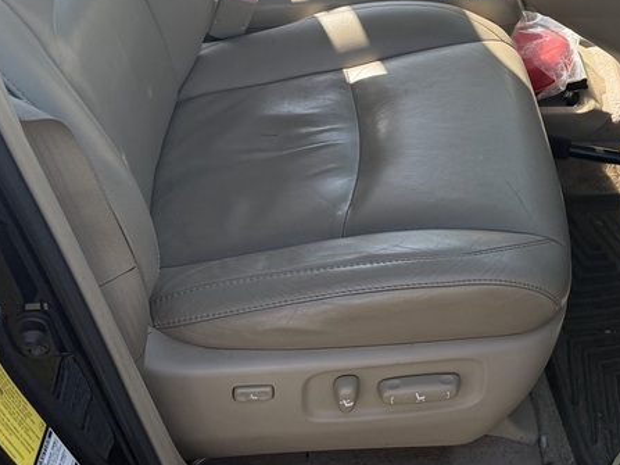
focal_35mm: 55
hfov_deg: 33.5
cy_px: -65
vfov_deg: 24.5
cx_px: 527
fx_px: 985
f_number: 1.78
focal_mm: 6.76
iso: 80
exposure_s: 1/1689
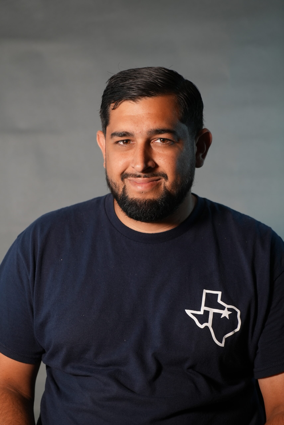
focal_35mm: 70
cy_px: 212
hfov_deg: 19.5
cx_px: 142
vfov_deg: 28.8
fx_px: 827
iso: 400
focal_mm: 70
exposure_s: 1/50
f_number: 4
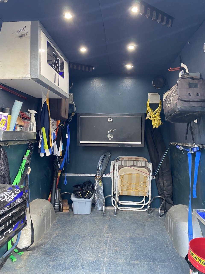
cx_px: 102
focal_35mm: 26
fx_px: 205
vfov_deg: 67.3
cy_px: 137
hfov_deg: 53.1
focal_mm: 4.25
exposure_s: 1/60
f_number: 1.8
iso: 320
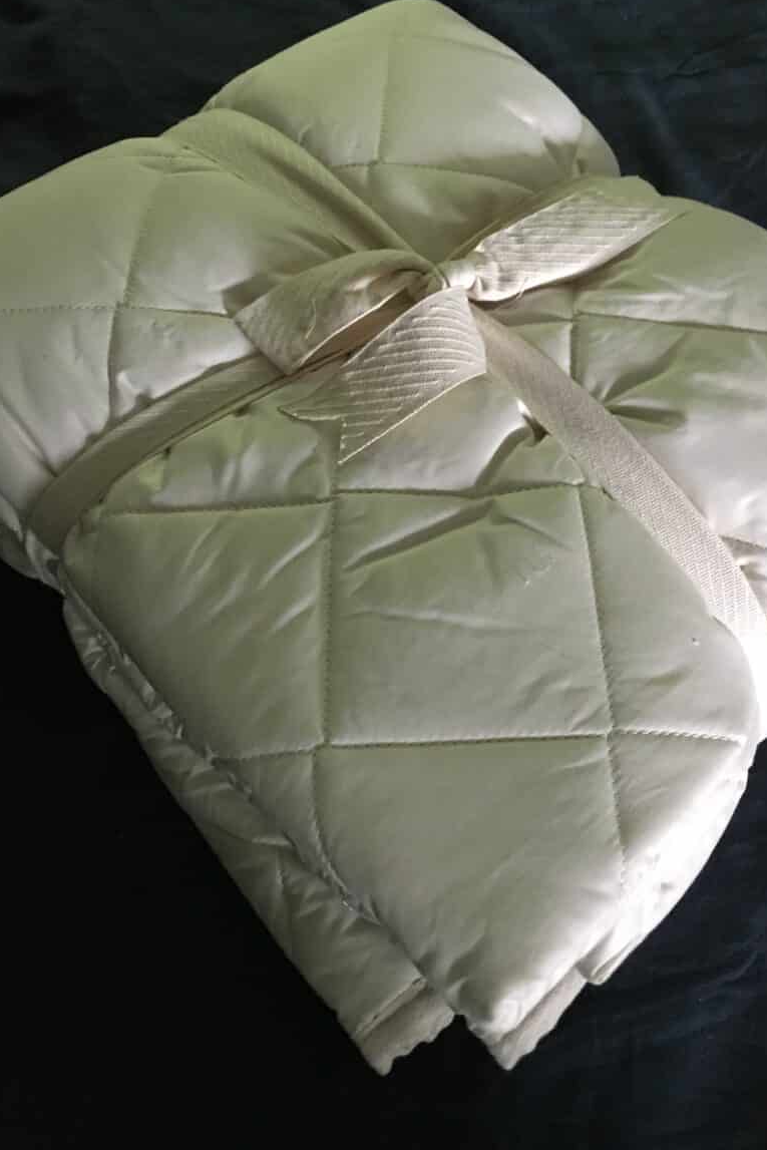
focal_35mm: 39
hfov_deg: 34.2
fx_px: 1246
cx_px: 428
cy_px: 469
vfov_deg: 49.3
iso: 80
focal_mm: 3.99
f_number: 1.8
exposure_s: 1/6
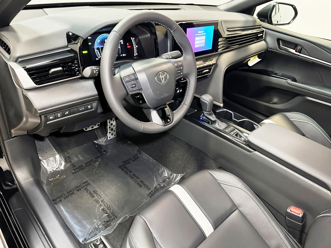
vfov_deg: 56.8
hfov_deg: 71.6
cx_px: 166
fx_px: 229
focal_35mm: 24
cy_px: 124
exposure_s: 1/30
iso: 800
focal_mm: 6.86
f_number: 1.78
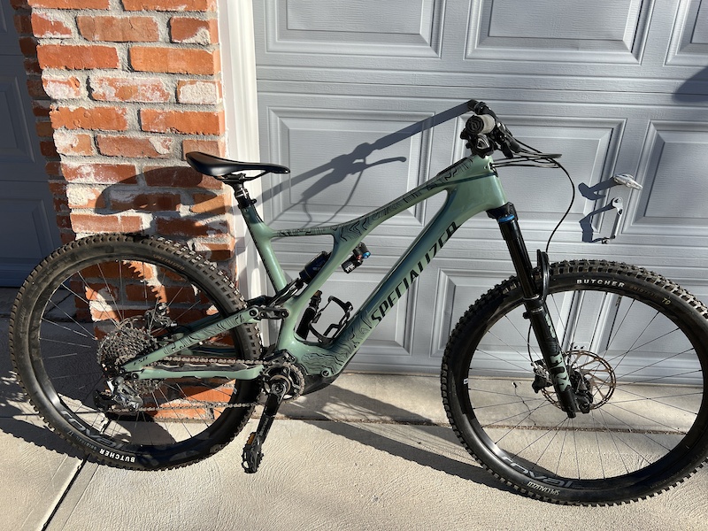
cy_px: 266
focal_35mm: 26
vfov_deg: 53.1
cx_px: 354
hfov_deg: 67.3
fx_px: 532
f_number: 1.5
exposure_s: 1/2165
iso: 50
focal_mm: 5.7
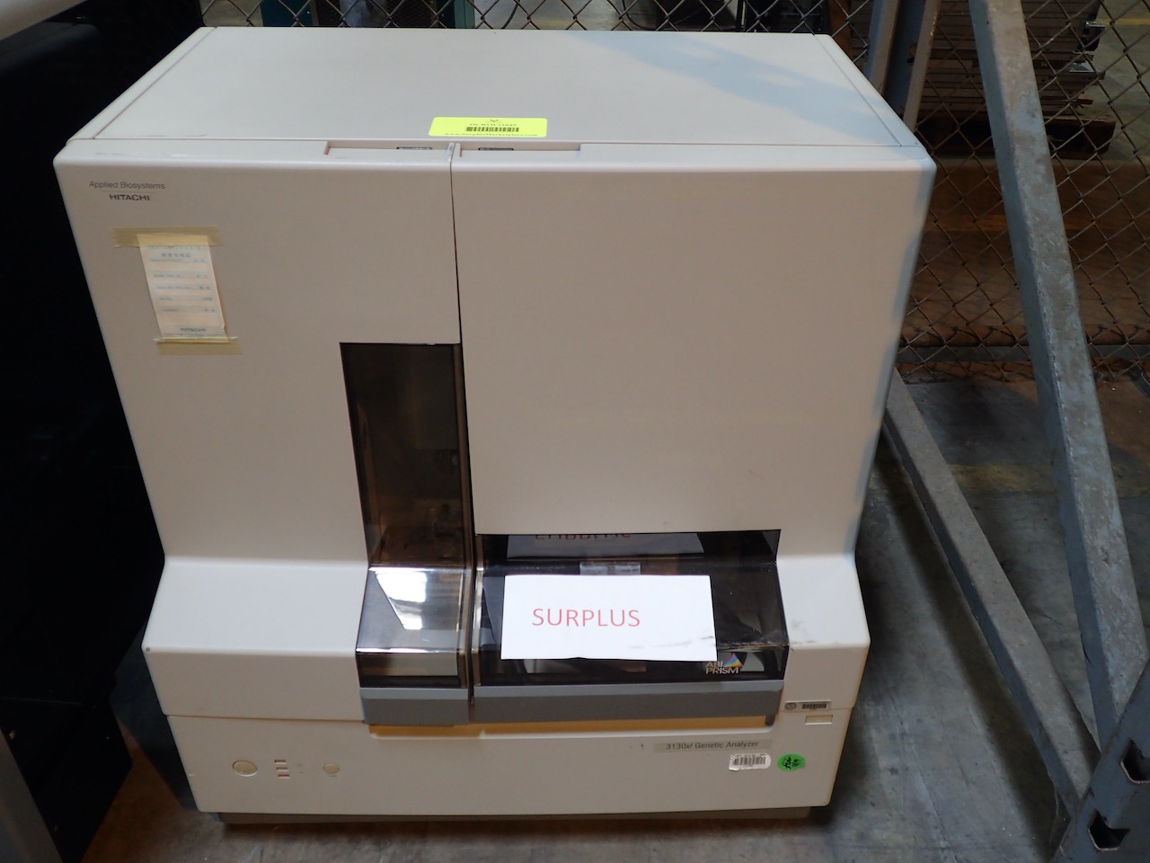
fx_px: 997
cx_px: 575
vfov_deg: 46.8
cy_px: 432
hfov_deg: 60.0
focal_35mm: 30
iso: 200
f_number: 2.3
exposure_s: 1/40
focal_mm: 5.5
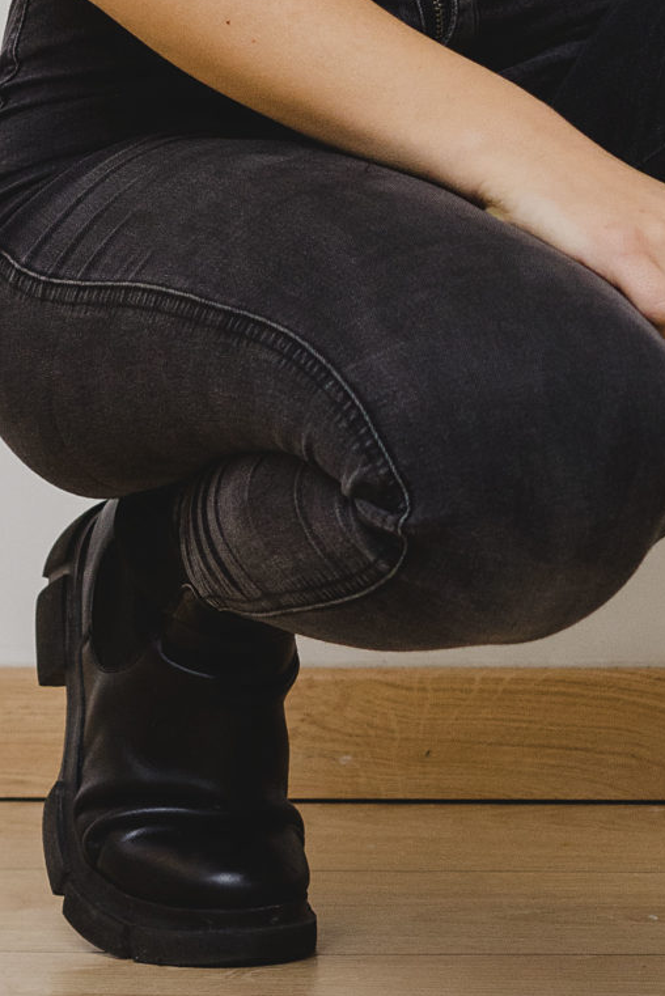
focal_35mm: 252
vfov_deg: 8.1
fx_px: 6976
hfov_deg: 5.4
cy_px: -216
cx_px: 716
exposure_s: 1/100
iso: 400
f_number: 4
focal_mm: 50
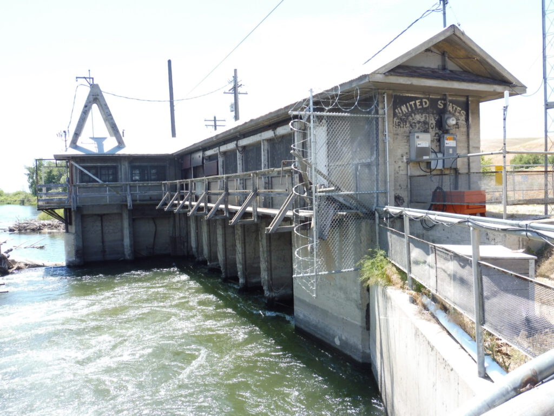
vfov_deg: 46.8
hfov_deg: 60.0
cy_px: 208
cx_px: 277
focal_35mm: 30
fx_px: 480
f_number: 4.5
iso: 100
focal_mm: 5.4
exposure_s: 1/250
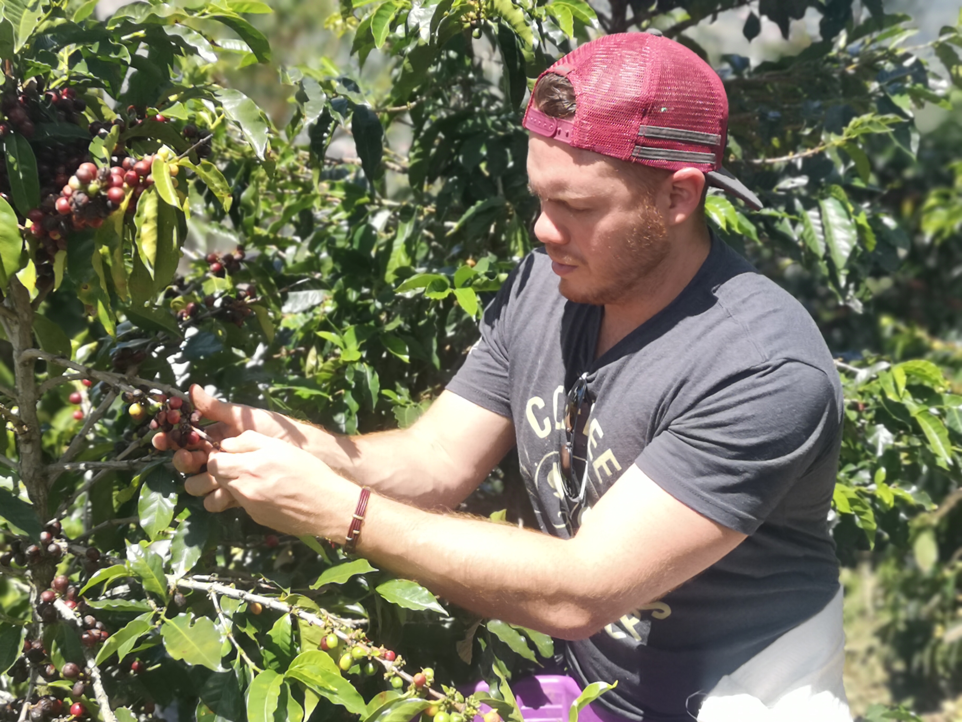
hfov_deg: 35.5
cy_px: 361
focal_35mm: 54
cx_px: 481
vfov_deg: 27.0
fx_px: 1501
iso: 50
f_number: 4
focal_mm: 3.95
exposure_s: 1/743
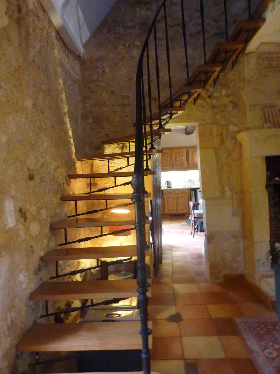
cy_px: 187
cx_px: 140
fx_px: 291
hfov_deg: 51.4
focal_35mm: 27
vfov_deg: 65.3
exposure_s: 1/15
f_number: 2.8
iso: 800
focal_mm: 4.8
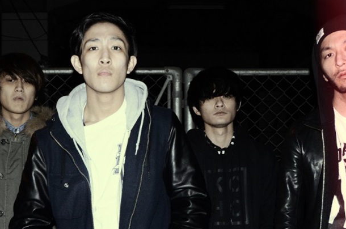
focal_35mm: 62
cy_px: 189
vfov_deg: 21.5
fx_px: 594
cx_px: 128
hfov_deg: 32.3
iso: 2000
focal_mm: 21
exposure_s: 1/60
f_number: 25
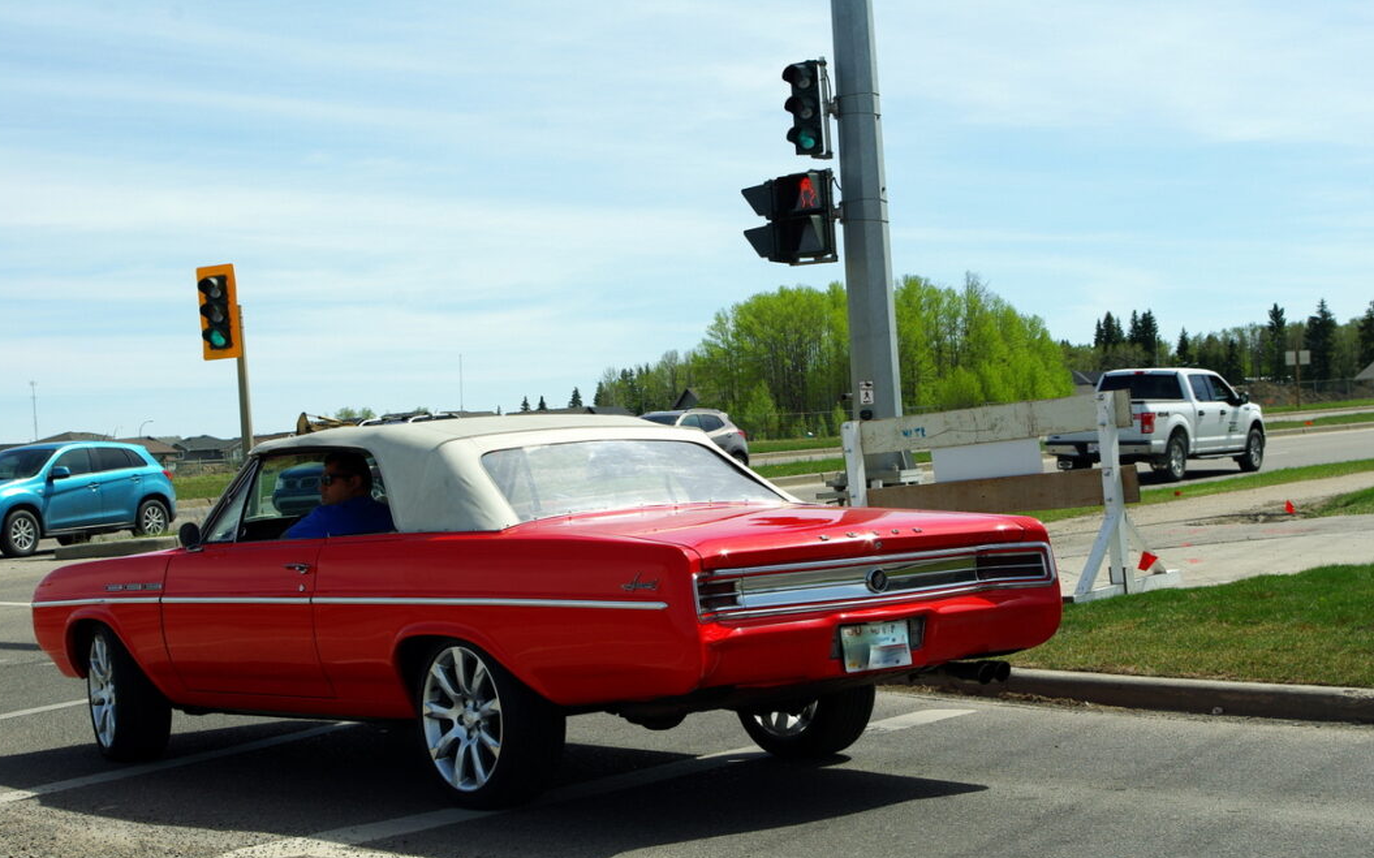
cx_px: 684
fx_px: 2321
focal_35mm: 62
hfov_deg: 33.0
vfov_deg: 20.9
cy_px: 453
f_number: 9.5
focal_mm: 40
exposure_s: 1/250
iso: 100
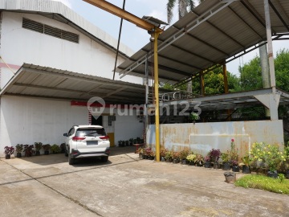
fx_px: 200
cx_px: 144
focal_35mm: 24
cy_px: 108
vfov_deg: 56.8
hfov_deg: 71.6
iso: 200
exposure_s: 1/400
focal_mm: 12
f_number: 6.3
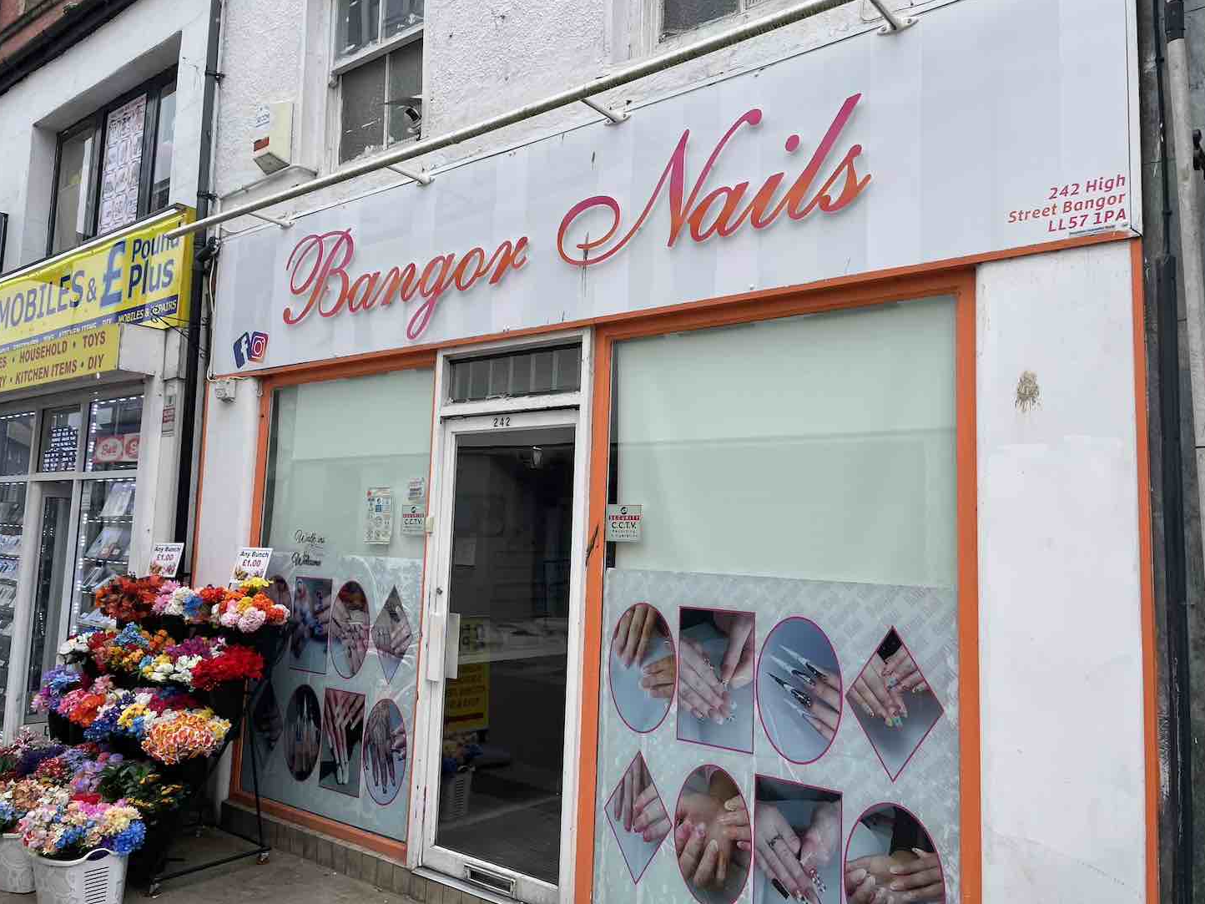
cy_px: 439
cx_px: 615
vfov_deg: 51.3
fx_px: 940
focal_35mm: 27
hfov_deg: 65.3
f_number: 1.6
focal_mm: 4.2
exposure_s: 1/979
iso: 32
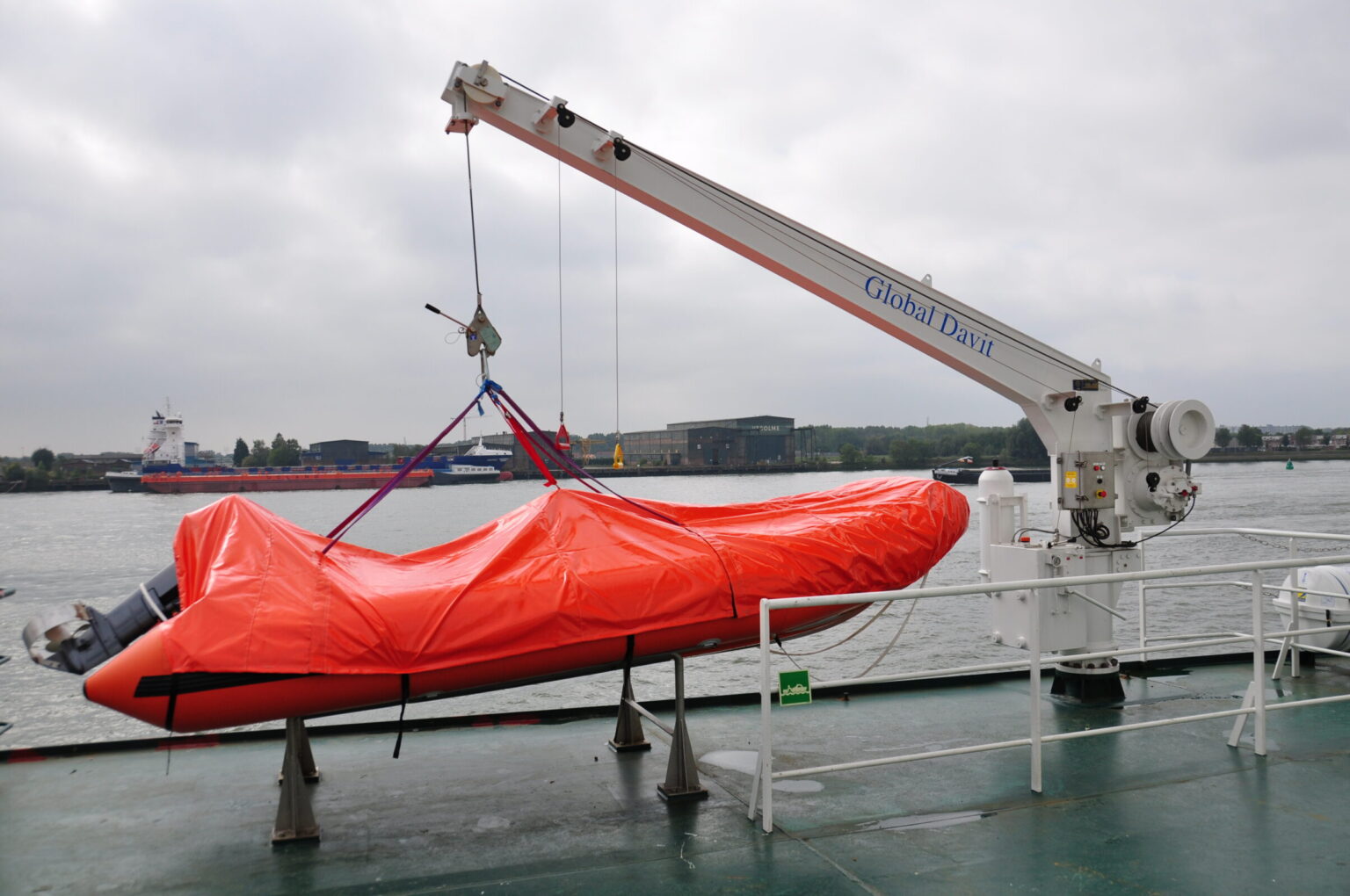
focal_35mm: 30
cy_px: 448
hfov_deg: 62.0
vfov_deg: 43.5
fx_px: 1124
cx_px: 675
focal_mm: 20
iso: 250
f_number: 5
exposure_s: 1/1600
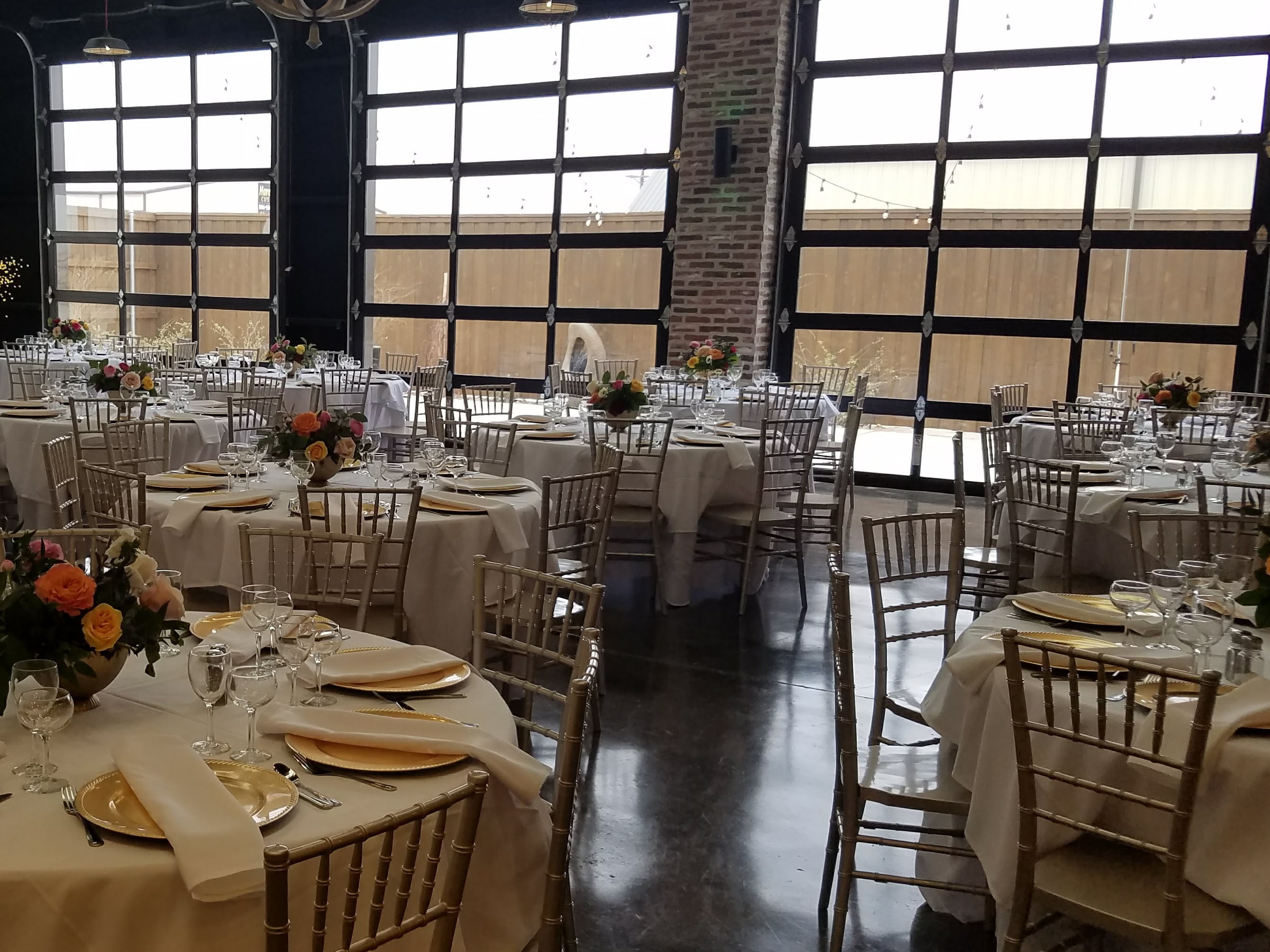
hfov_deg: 46.3
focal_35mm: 39
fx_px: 1431
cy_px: 494
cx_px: 333
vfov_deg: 36.8
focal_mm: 4.2
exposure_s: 1/120
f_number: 1.7
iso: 64
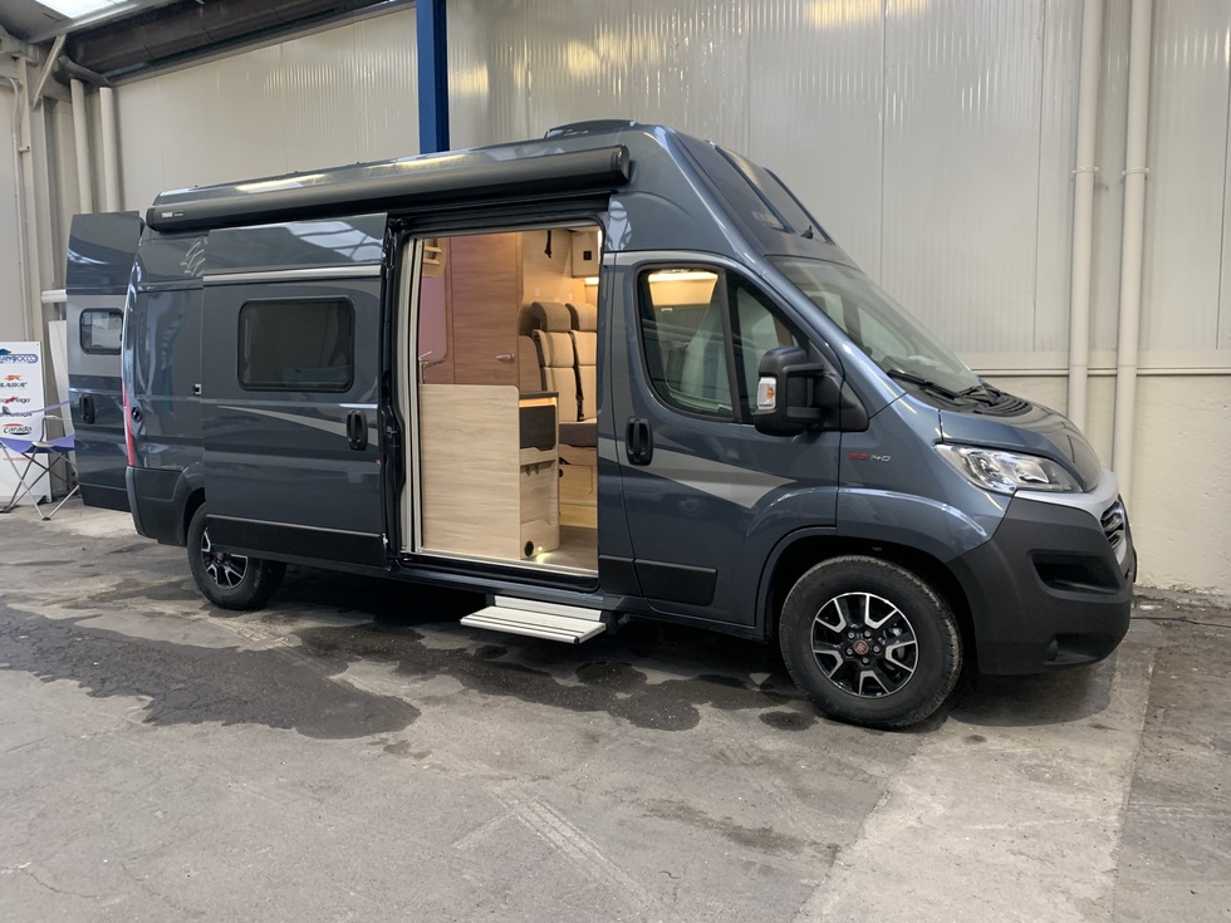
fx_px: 925
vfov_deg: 53.1
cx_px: 616
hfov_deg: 67.3
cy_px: 462
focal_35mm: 26
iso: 250
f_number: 1.8
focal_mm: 4.25
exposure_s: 1/50
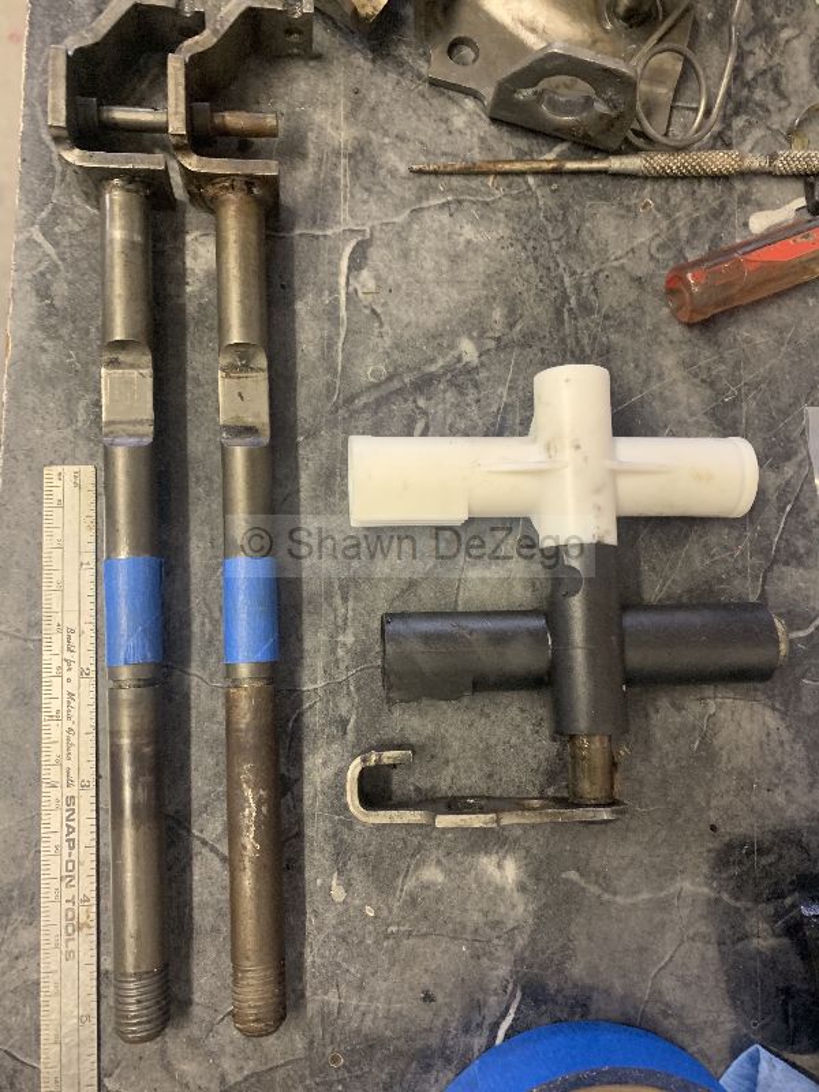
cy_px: 546
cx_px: 410
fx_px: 820
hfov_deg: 53.1
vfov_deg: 67.3
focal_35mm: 26
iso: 250
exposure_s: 1/40
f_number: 1.8
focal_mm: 4.25
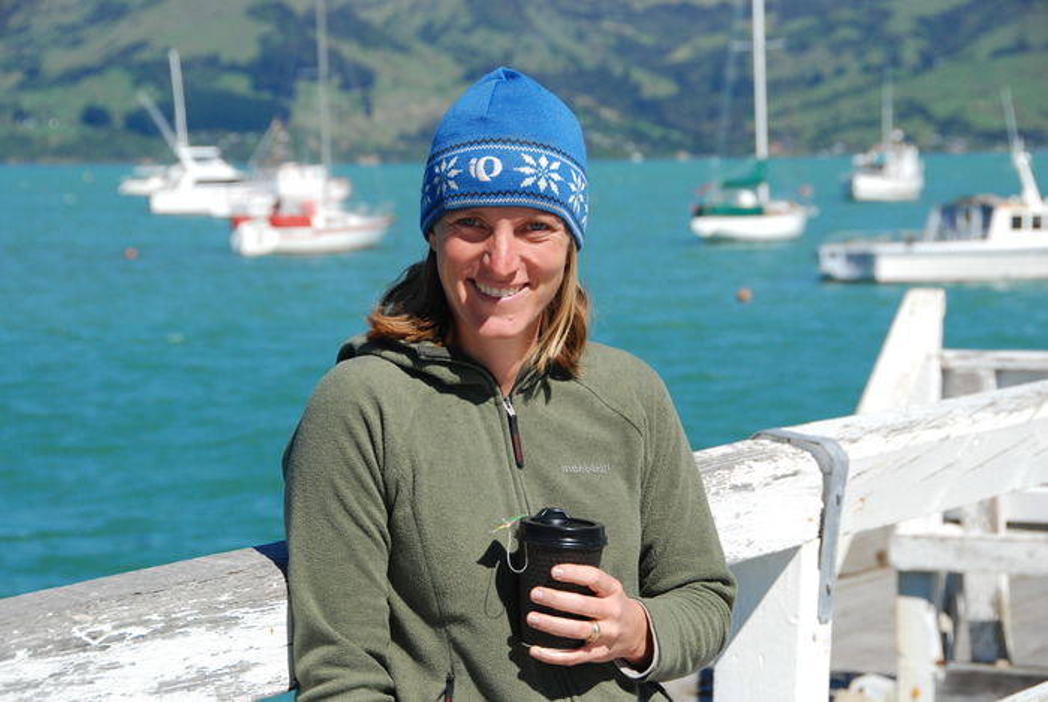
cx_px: 524
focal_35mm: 123
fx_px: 3586
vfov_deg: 11.2
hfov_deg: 16.6
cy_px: 351
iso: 400
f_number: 8
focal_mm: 82
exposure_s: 1/1000
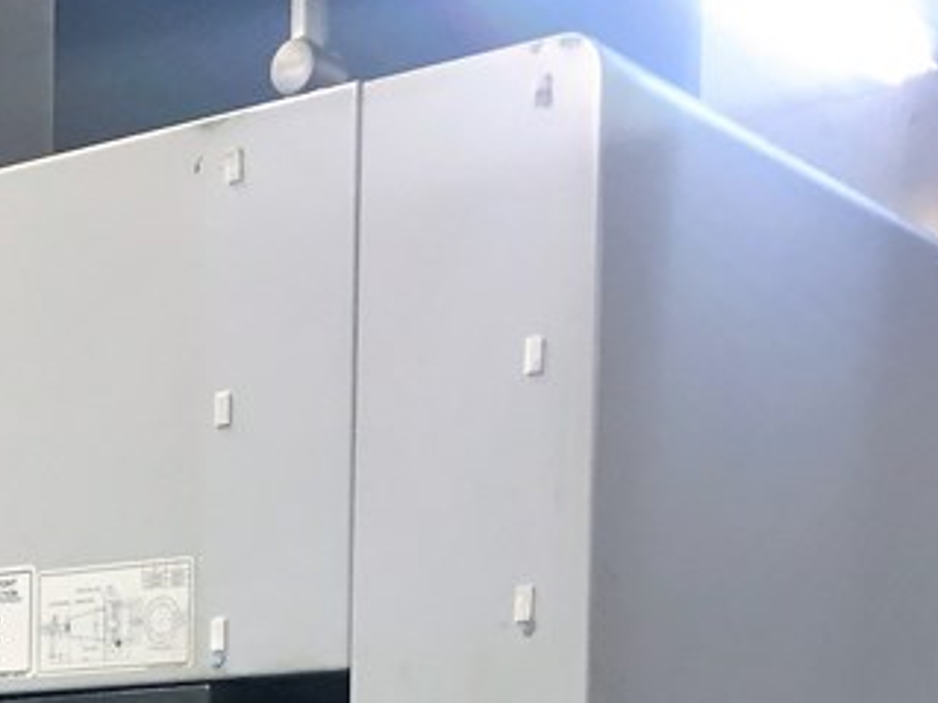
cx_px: 88
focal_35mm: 93
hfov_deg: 20.6
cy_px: 1044
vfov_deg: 14.8
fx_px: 2519
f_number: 2.2
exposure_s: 1/33
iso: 160
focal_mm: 4.15
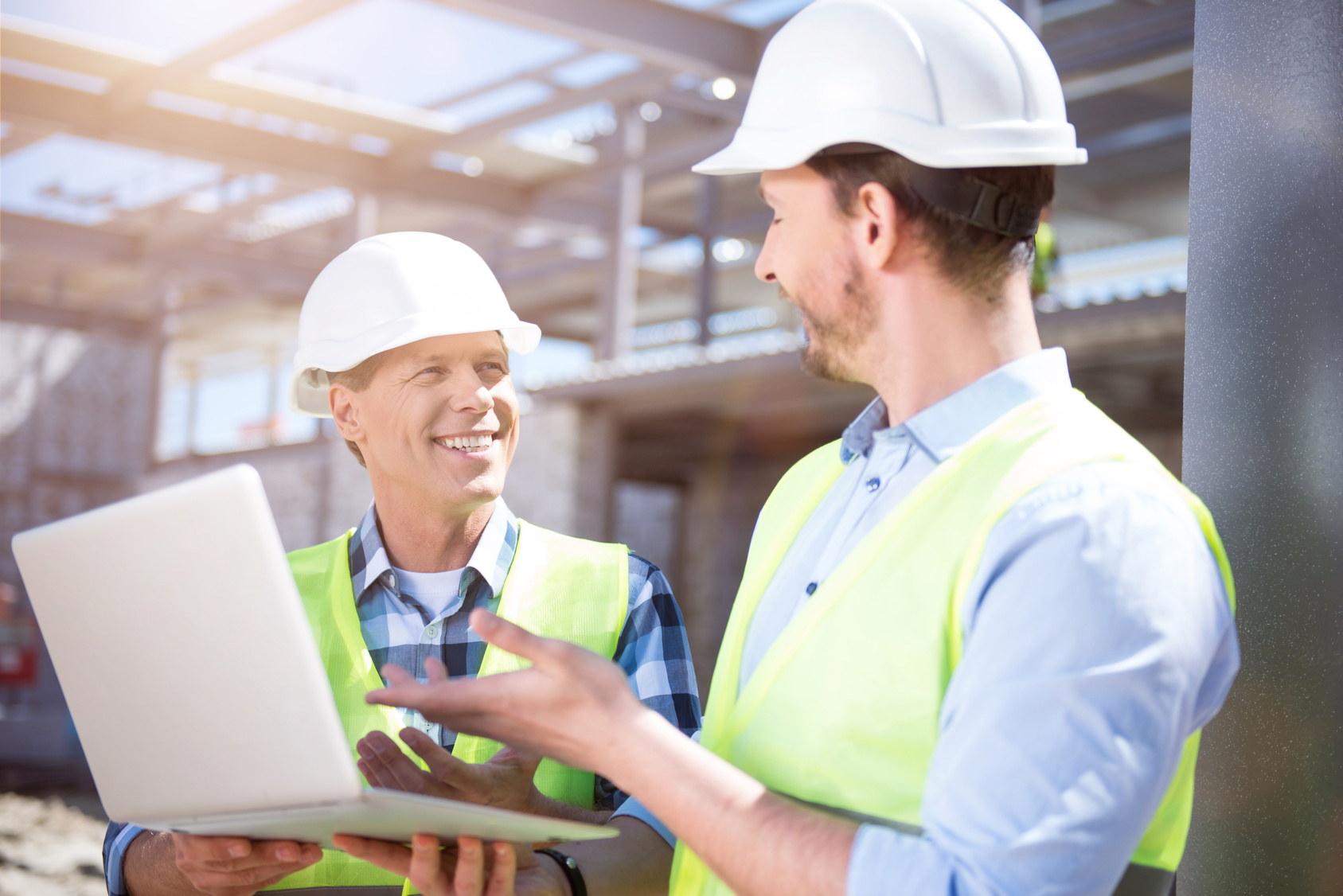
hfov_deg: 34.5
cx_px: 672
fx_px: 2164
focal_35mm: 58
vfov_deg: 23.4
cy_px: 448
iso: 100
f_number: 2.8
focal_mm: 58
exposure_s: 1/800
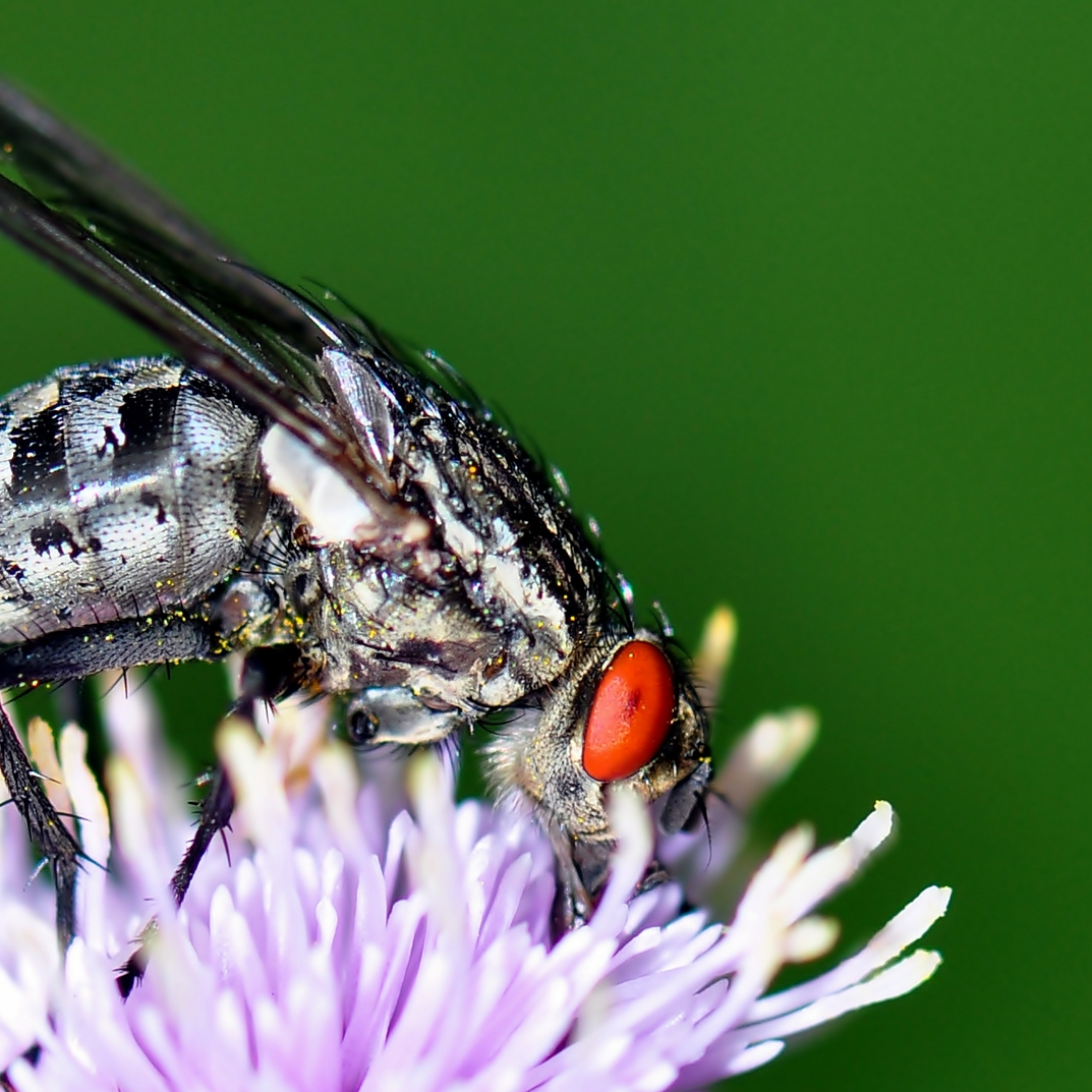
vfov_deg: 8.6
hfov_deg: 8.6
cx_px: 392
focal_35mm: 203
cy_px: 545
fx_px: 7232
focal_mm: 105
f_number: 7.1
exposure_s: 1/200
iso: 200
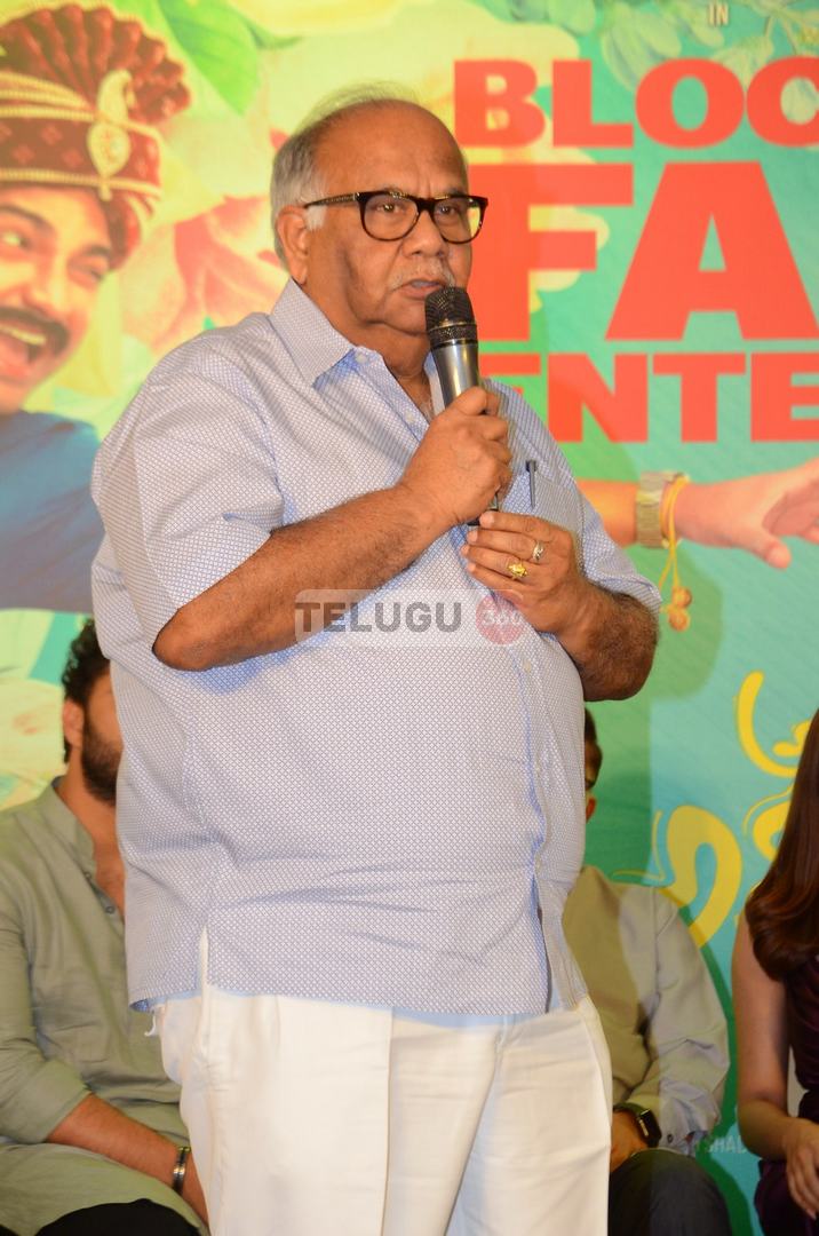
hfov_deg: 8.7
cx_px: 410
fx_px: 5395
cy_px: 618
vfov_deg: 13.1
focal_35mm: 158
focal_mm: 105
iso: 1000
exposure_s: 1/125
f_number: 9
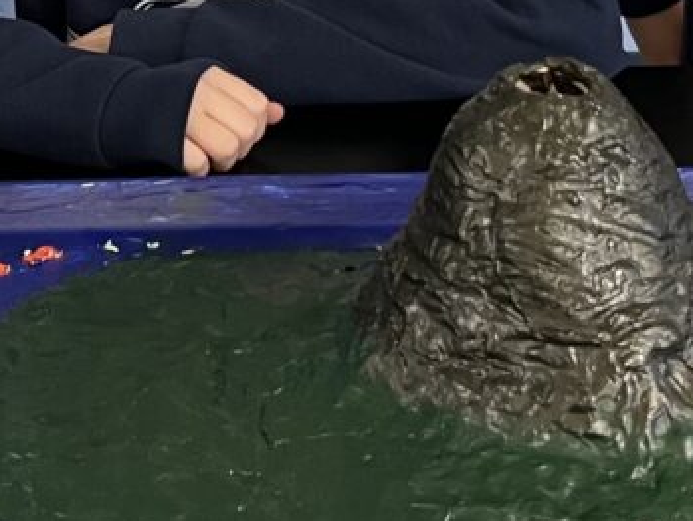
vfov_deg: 12.4
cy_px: -230
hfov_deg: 17.2
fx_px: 2284
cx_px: 249
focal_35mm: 114
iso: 160
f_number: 1.5
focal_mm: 5.7
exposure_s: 1/60
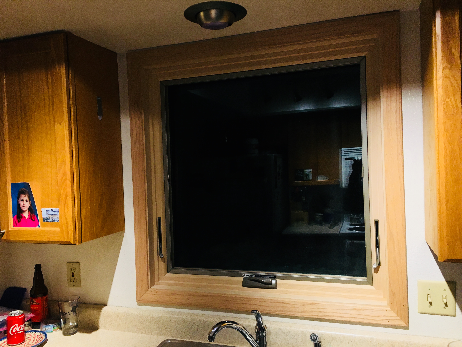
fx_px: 387
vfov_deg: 48.2
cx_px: 231
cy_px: 174
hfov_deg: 61.7
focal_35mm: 29
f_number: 2.2
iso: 25
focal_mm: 4.15
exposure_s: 1/30
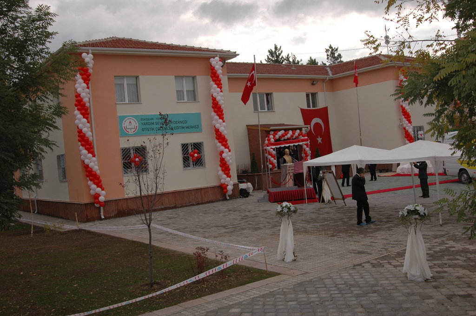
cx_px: 238
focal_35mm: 36
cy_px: 158
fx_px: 476
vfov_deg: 36.8
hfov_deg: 53.2
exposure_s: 1/500
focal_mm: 24
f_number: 6.3
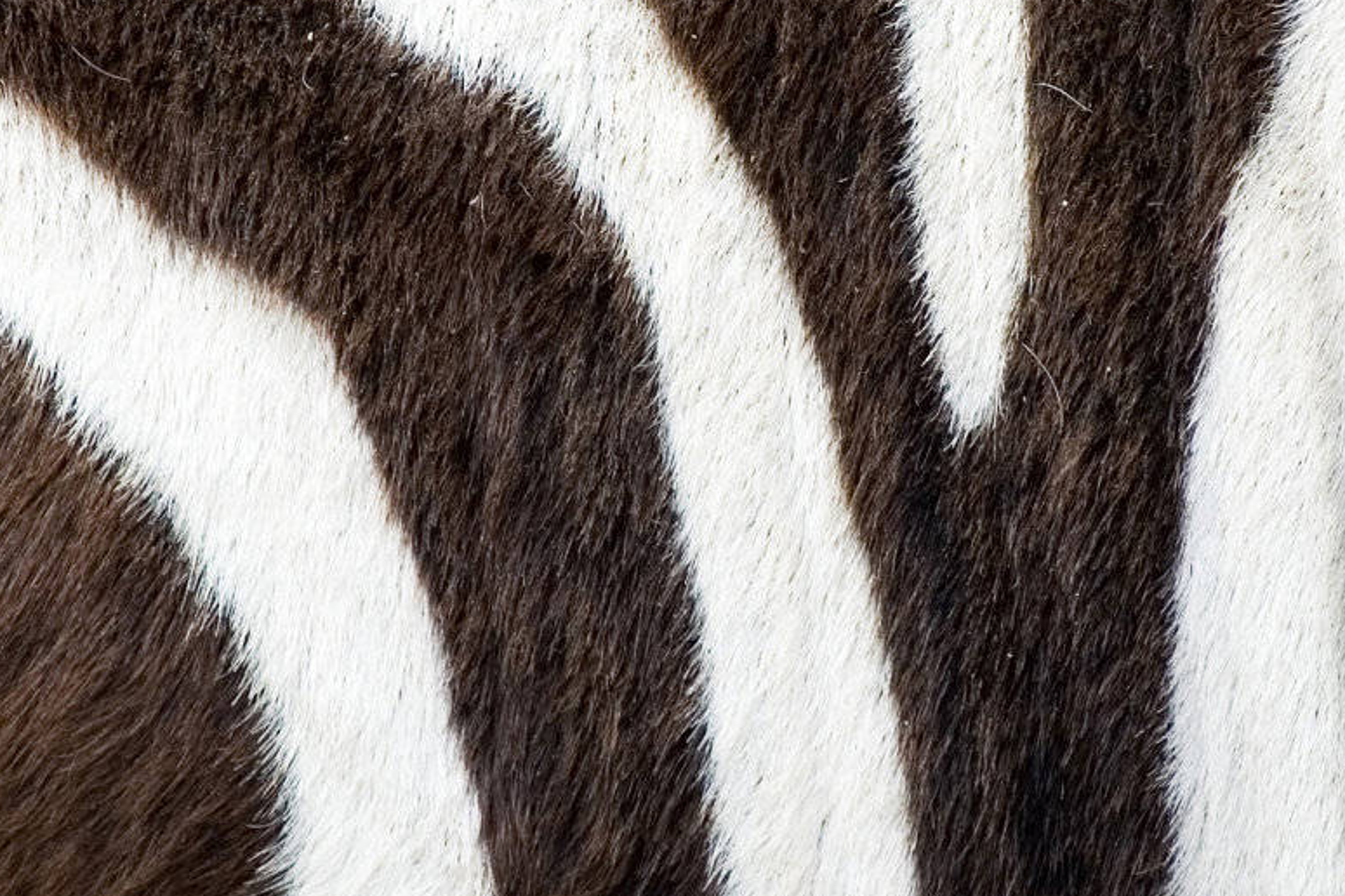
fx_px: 28953
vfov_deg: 1.8
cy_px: 438
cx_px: 885
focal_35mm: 775
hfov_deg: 2.7
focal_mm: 200
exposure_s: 1/250
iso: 200
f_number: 5
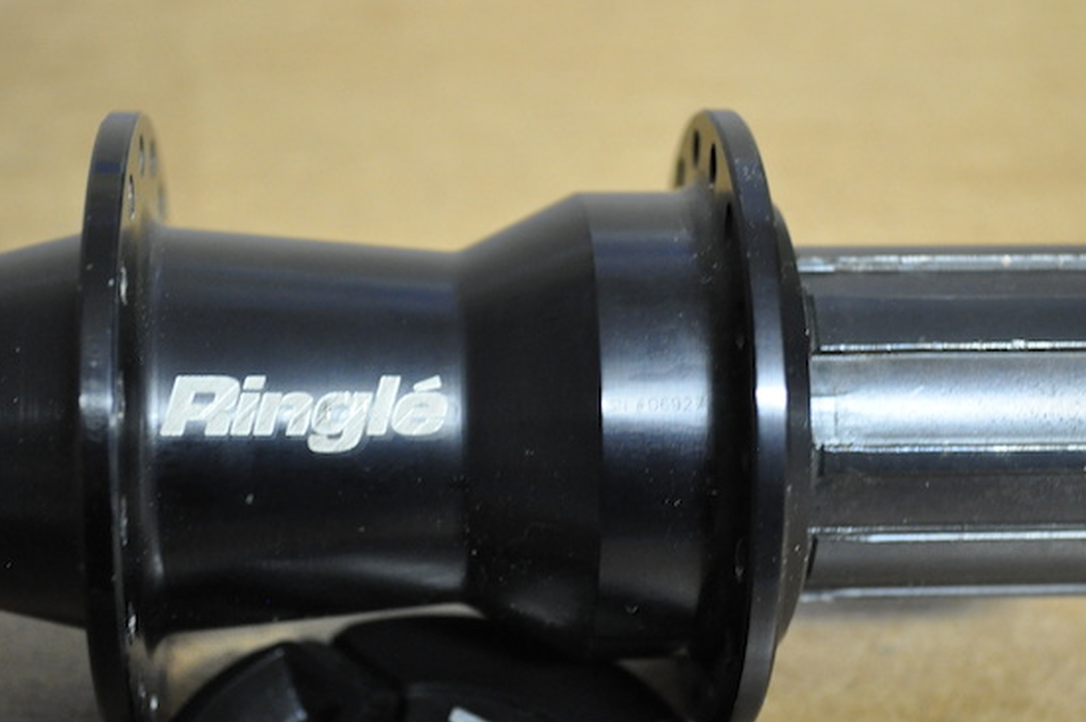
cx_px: 493
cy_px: 415
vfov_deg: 18.4
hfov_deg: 27.4
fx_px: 2230
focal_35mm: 74
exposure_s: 1/10
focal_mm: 34
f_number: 5
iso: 1600
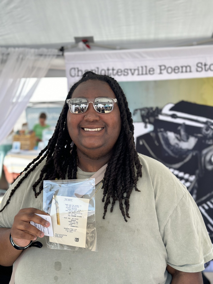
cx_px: 106
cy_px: 142
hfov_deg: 30.3
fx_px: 394
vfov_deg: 39.7
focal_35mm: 48
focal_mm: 6.86
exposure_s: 1/694
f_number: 1.78
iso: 80
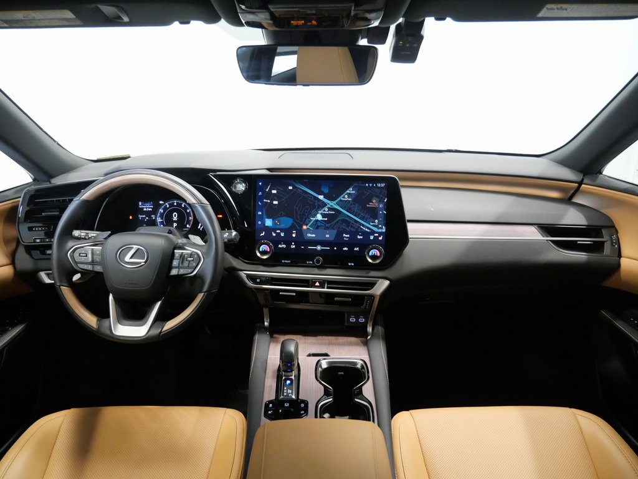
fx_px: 442
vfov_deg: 56.8
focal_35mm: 24
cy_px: 240
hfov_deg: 71.6
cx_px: 319
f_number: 3.5
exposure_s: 1/20
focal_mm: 12
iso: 3200
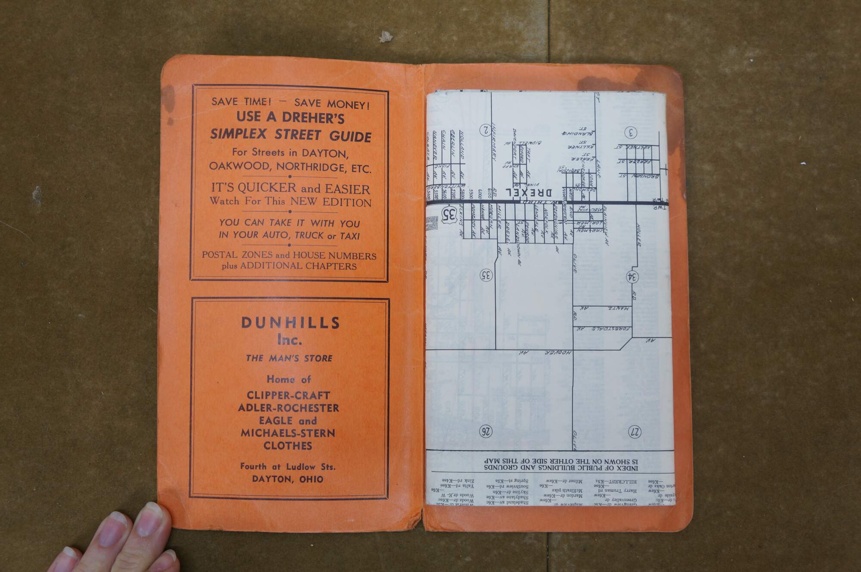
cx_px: 430
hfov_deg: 51.3
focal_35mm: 38
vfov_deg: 35.4
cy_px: 286
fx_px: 896
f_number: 4
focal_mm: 25
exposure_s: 1/60
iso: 250
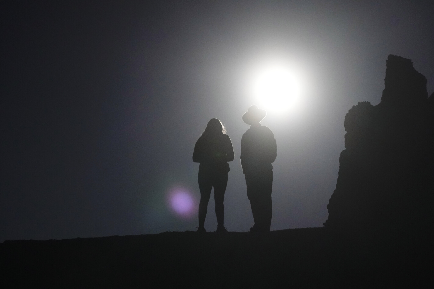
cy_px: 144
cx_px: 217
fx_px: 2109
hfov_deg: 11.7
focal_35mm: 175
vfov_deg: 7.8
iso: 8000
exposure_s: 1/100
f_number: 2.8
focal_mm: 117
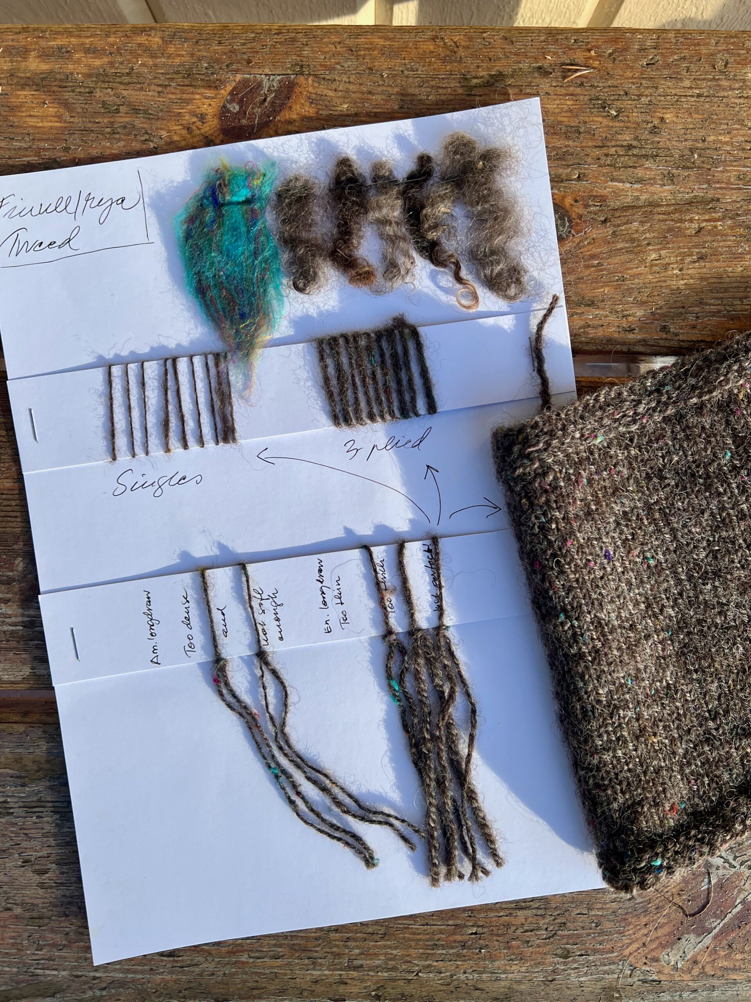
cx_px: 376
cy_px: 501
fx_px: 752
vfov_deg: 67.3
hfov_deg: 53.1
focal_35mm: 26
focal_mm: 5.7
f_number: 1.5
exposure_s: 1/1295
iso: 50
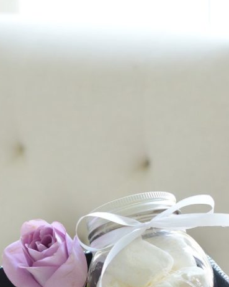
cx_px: 55
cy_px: 280
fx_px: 1323
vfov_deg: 12.2
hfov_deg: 9.9
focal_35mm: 156
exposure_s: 1/50
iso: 400
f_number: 3.2
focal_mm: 50
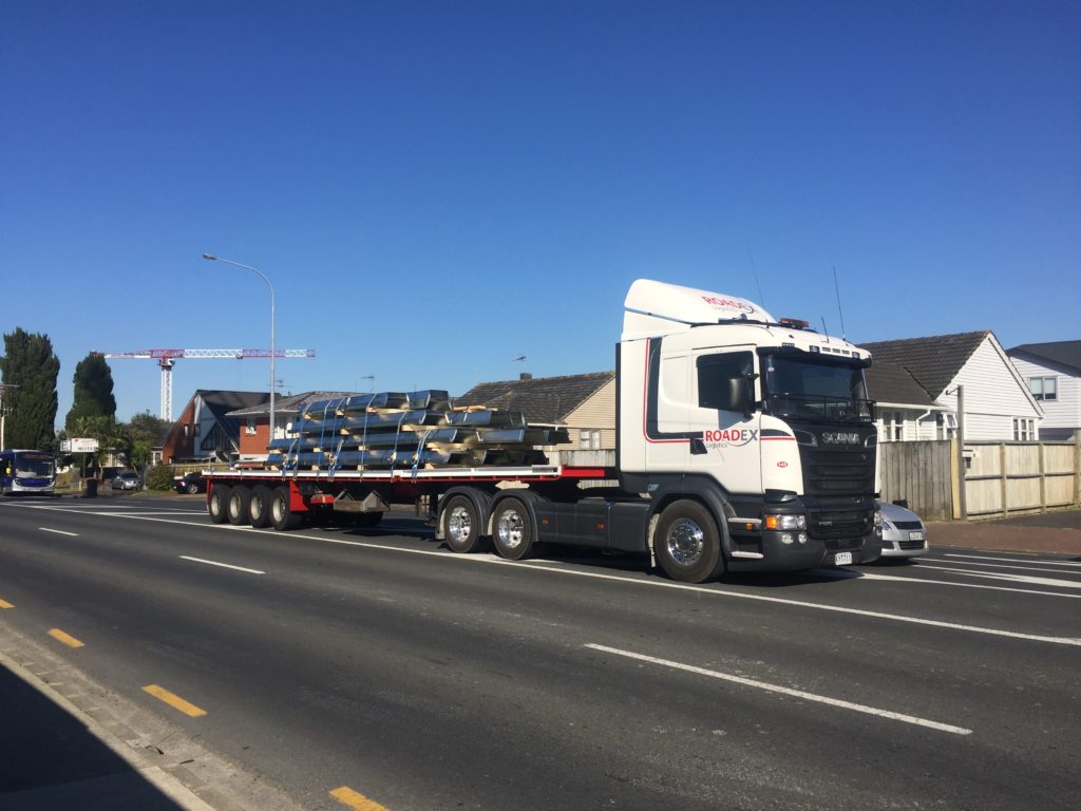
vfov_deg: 48.2
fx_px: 906
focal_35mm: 29
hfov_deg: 61.7
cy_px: 406
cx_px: 540
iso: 32
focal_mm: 4.15
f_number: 2.2
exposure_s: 1/2825
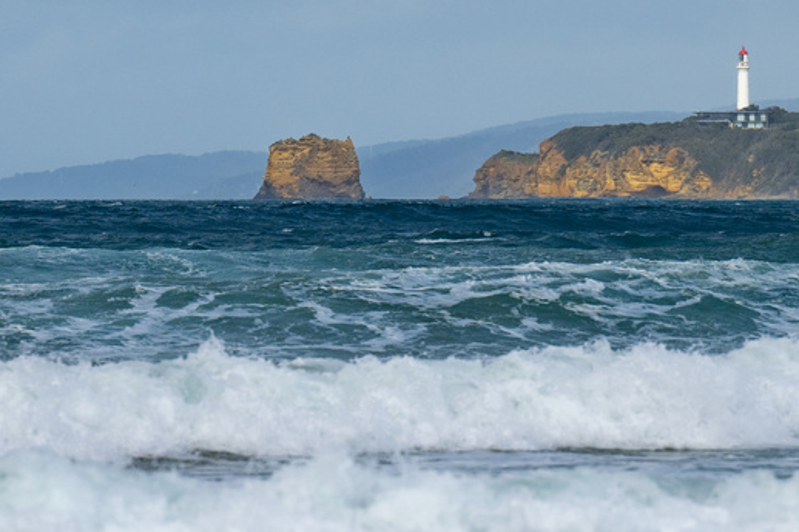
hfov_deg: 3.3
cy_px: 76
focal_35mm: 626
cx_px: 339
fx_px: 13889
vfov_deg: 2.2
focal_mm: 200
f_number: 5
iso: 100
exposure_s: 1/1600
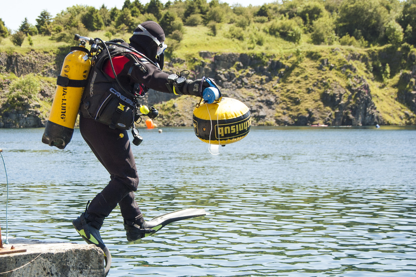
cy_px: 138
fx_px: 693
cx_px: 208
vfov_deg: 22.6
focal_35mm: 60
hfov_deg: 33.4
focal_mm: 40
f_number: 5
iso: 360
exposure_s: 1/1000
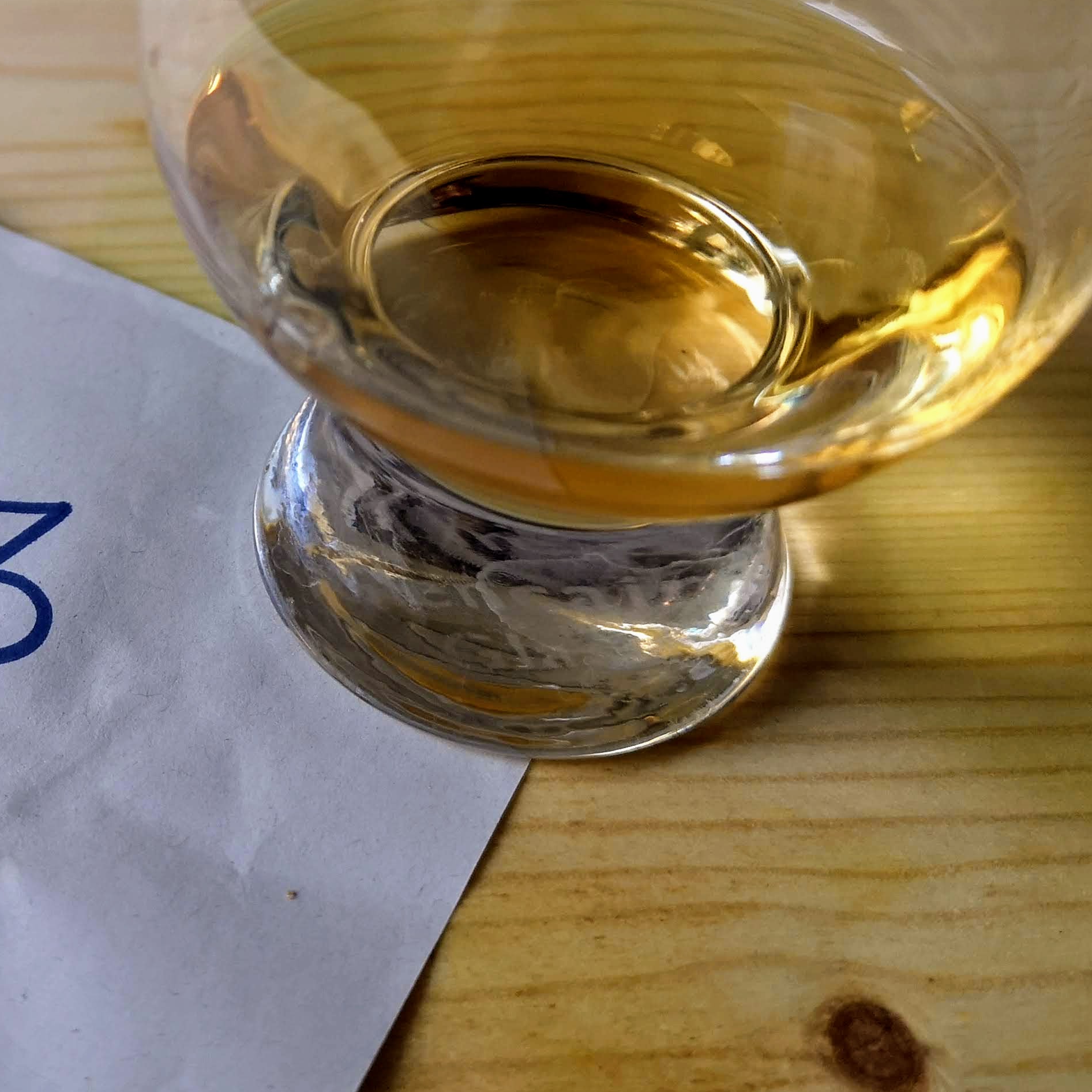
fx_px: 1642
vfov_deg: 36.5
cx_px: 198
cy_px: 398
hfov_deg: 35.4
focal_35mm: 46
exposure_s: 1/36
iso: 200
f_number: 1.8
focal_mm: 5.58
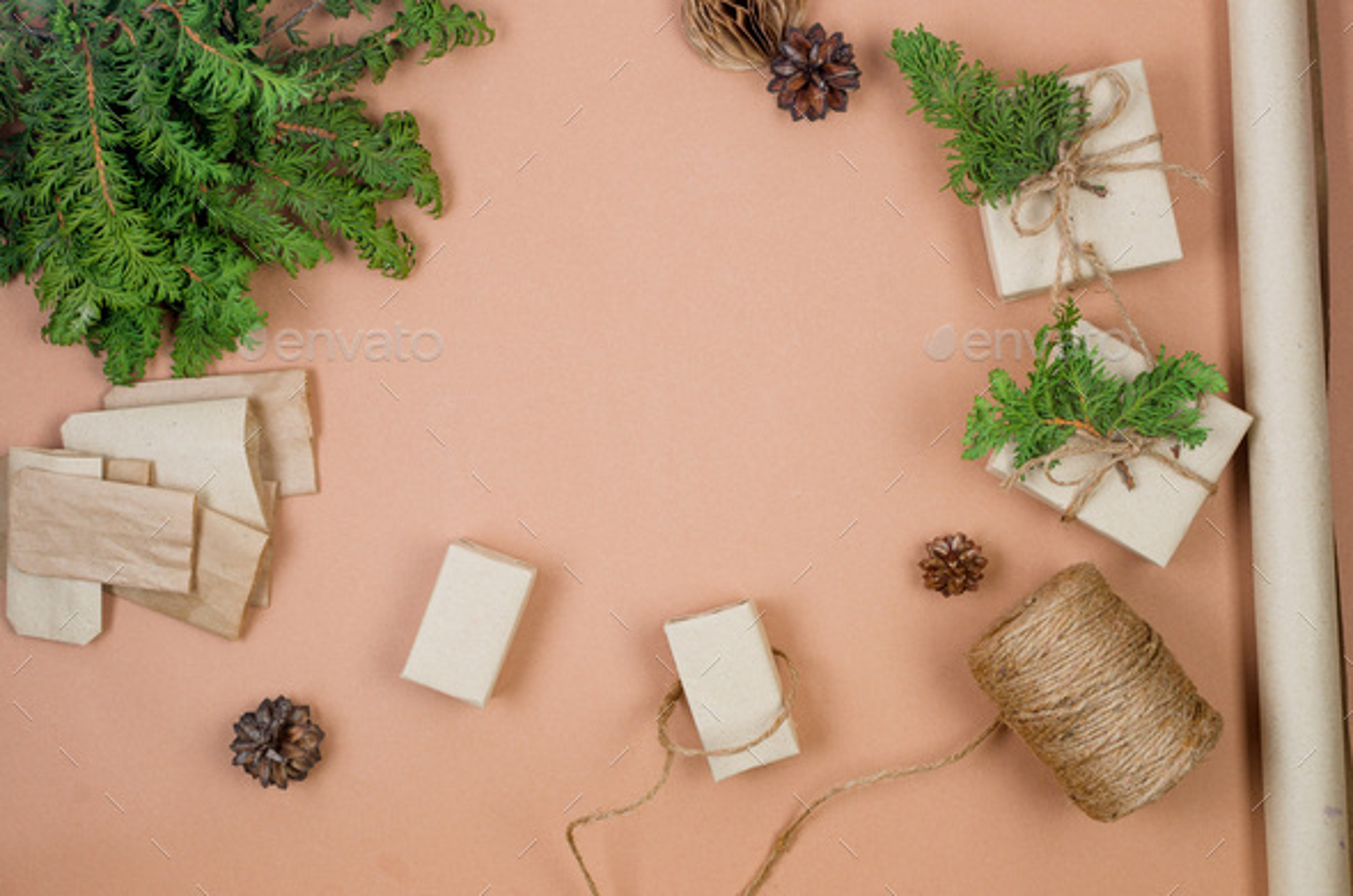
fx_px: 1969
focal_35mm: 52
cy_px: 448
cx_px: 676
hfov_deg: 37.9
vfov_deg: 25.6
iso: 100
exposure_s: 1/100
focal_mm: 35
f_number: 7.1
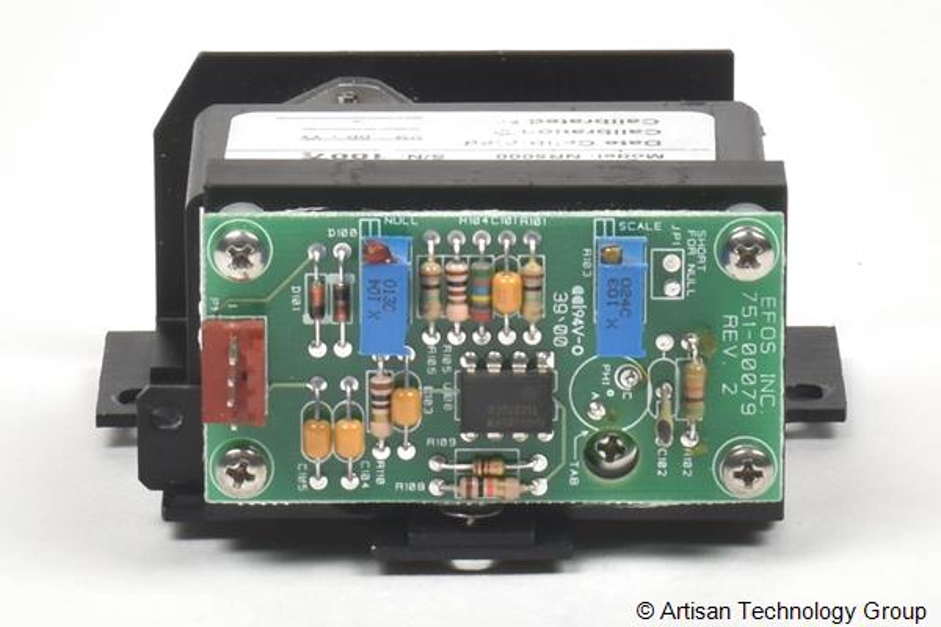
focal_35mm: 82
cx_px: 470
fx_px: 2156
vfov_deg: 16.6
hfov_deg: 24.6
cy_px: 314
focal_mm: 55
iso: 250
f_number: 16
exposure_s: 1/200
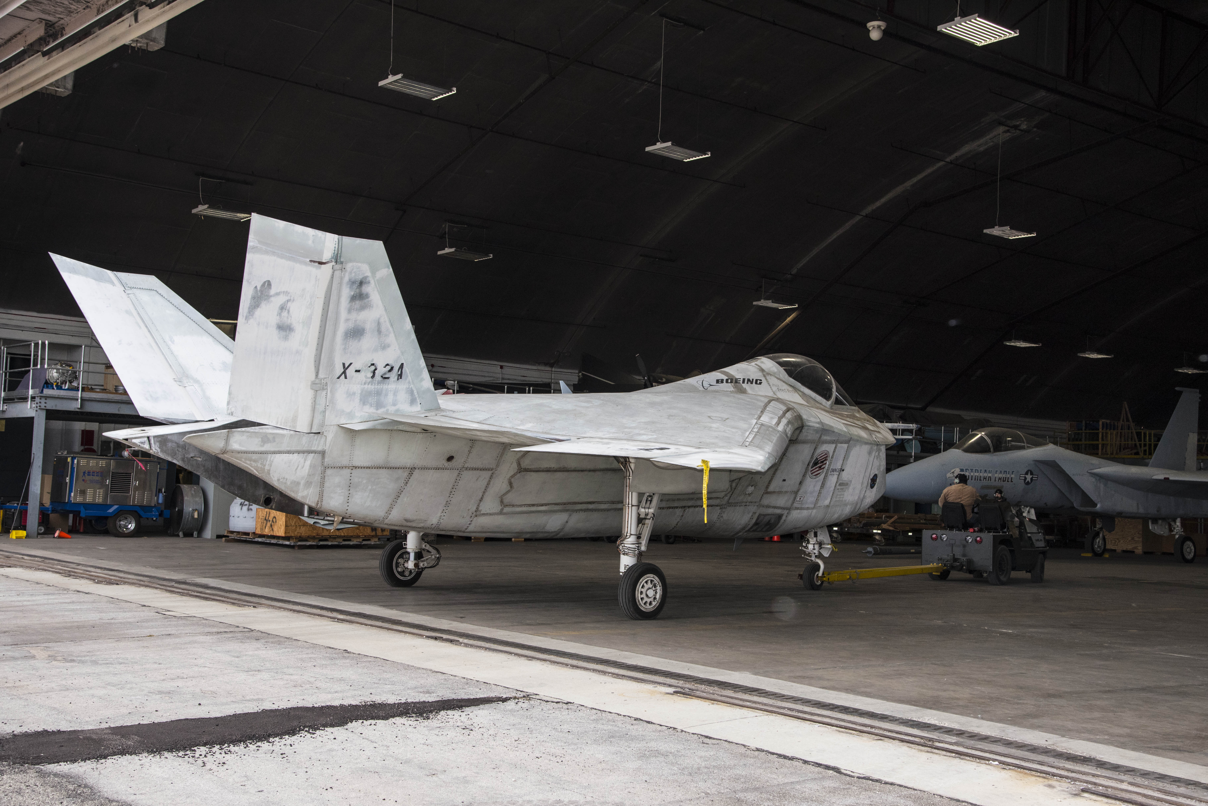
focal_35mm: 40
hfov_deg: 48.4
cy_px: 403
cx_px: 604
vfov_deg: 33.4
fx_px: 1343
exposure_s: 1/200
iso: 1000
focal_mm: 40
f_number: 8
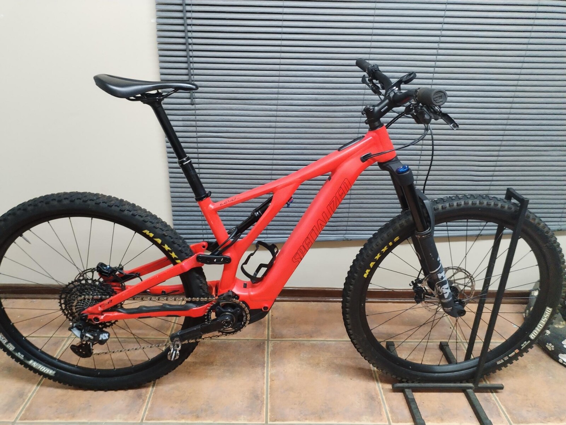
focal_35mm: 29
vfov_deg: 48.2
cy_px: 212
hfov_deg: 61.7
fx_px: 474
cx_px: 283
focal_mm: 4.75
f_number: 1.8
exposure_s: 1/25
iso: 1360
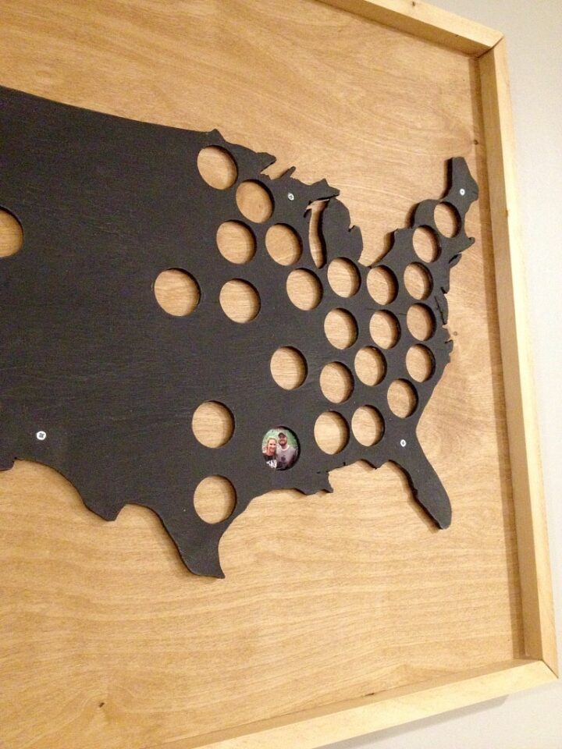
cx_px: 281
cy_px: 374
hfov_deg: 40.7
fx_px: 758
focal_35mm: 35
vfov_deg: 52.6
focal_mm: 4.28
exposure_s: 1/15
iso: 500
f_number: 2.4
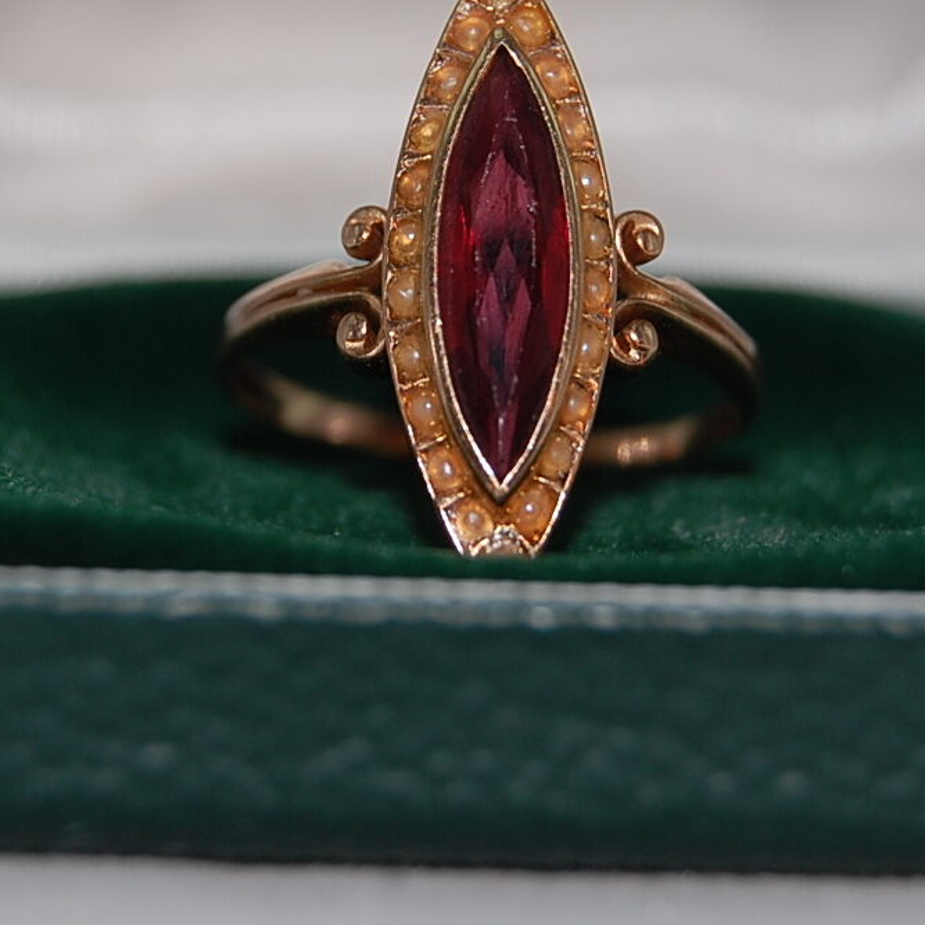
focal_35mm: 158
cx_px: 487
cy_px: 248
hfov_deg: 11.1
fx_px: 4775
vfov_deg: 11.0
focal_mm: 55
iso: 280
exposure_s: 1/60
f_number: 5.6
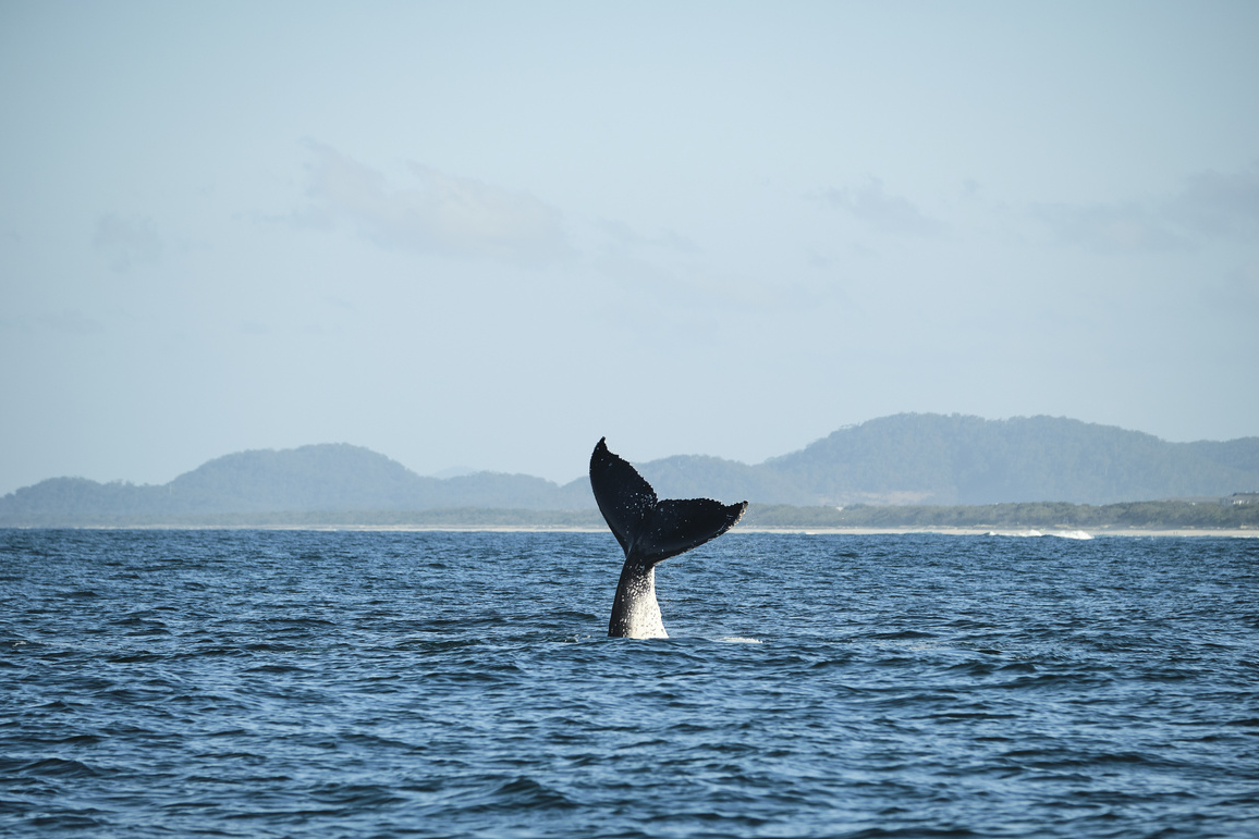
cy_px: 427
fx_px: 7624
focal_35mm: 218
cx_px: 646
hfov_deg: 9.4
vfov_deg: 6.3
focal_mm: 140
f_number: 4
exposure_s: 1/1600
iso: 400
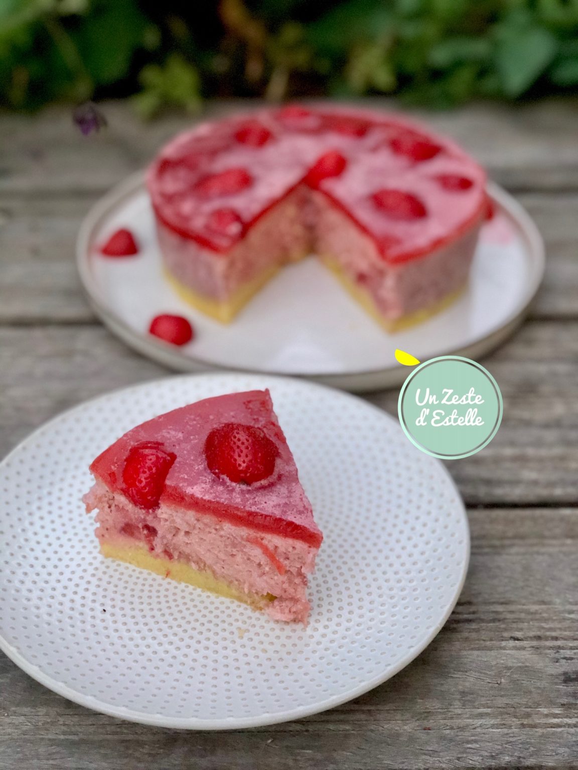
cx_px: 289
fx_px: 1269
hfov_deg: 25.7
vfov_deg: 33.8
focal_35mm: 57
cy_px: 385
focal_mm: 6.6
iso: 1250
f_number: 2.8
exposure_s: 1/30
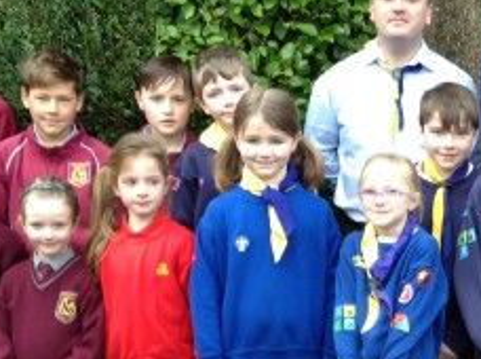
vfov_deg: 16.8
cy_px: 260
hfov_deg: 22.0
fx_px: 1206
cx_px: 430
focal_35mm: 87
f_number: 2.4
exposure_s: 1/30
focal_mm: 3.3
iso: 32
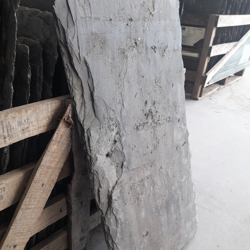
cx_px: 119
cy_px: 150
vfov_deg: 52.2
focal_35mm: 31
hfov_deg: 52.5
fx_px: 253
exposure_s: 1/50
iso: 100
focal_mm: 4.6
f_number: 2
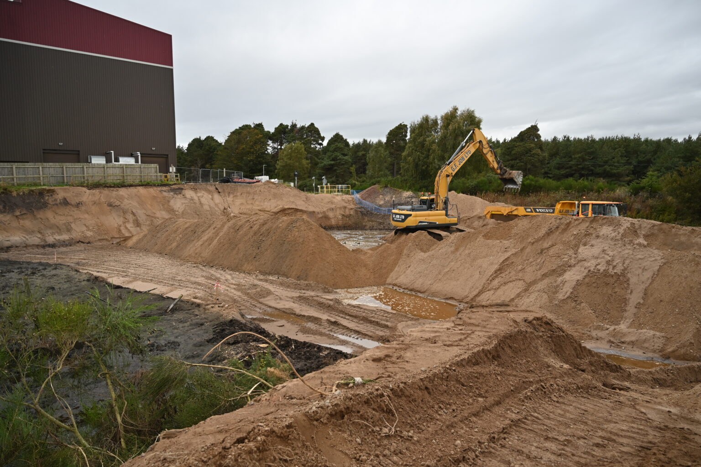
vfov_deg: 53.1
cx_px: 350
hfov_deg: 73.8
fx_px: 467
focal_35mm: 24
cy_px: 234
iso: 400
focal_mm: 24
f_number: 4
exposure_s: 1/500
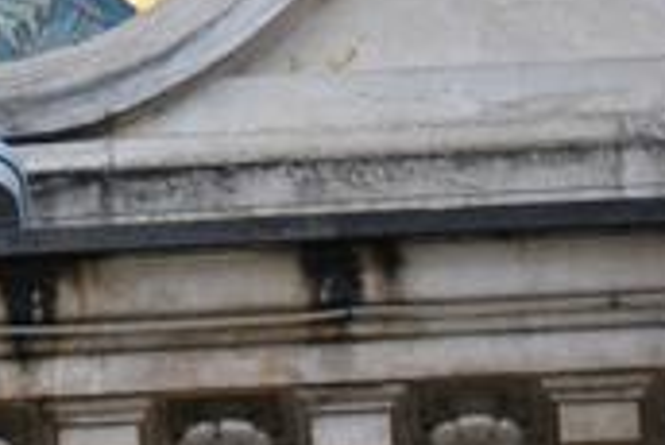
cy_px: -248
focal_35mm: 1046
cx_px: -66
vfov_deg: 1.3
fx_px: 19338
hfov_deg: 2.0
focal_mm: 200
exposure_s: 1/800
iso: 1600
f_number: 6.3
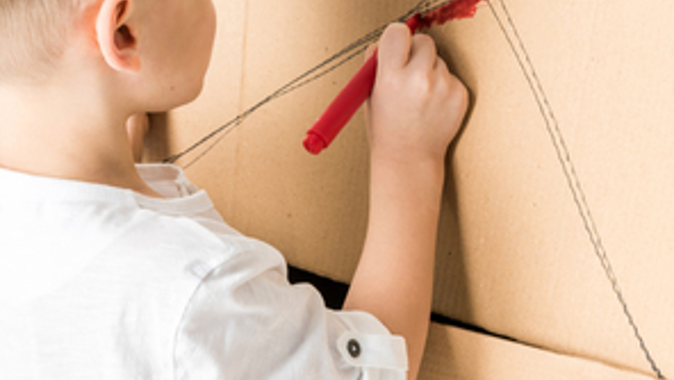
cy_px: 538
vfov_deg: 5.7
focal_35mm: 212
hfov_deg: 10.1
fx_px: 3792
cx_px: 573
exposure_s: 1/125
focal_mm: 60
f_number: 9
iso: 100
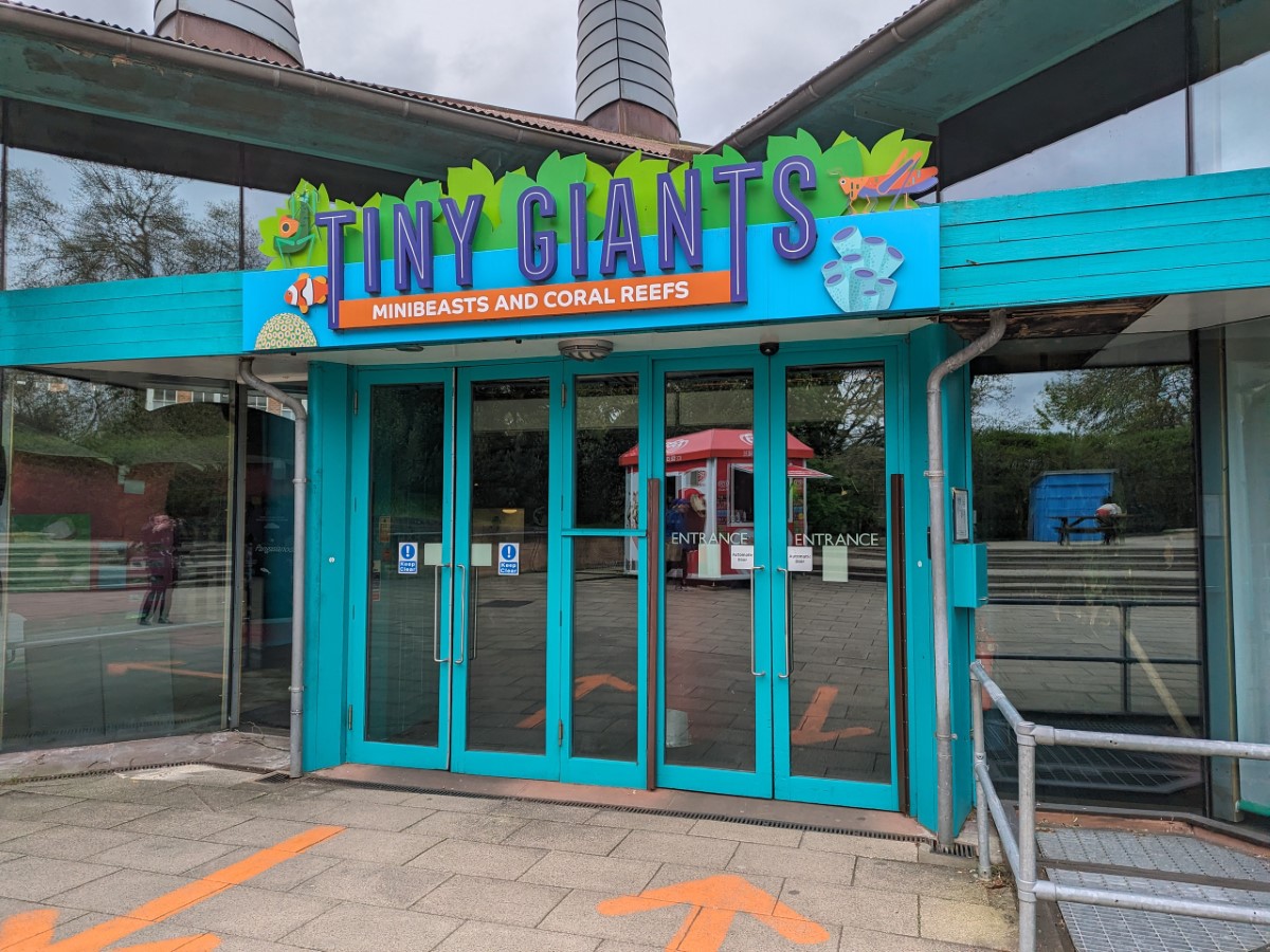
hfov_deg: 71.6
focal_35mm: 24
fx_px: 881
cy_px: 476
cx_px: 635
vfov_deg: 56.8
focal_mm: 6.81
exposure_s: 1/2833
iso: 45
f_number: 1.85
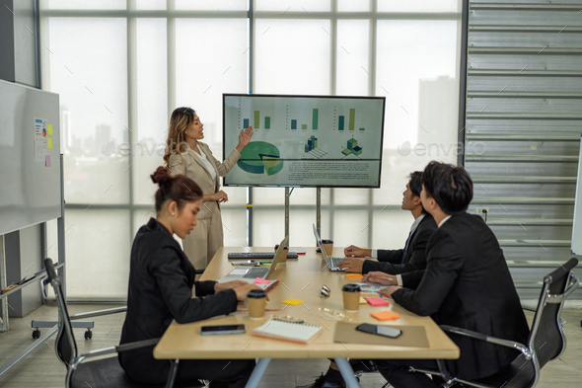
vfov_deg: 37.8
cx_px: 291
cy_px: 194
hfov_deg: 54.4
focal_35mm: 35
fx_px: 566
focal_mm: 35
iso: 1000
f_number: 1.4
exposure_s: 1/8000
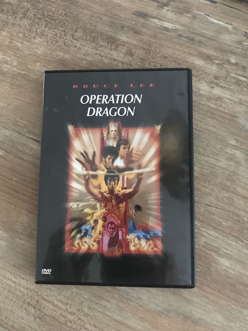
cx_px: 124
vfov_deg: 63.4
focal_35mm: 28
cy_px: 166
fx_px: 267
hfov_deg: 49.7
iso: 125
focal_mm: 3.99
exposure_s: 1/4
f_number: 1.8
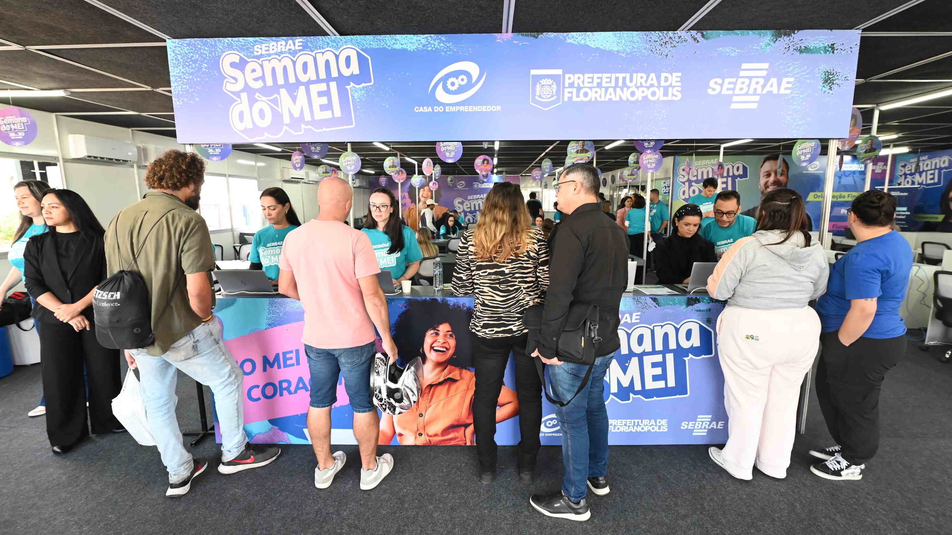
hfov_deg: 95.9
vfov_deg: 63.9
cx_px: 481
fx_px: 429
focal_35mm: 17
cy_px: 267
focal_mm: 16
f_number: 5.6
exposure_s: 1/160
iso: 2500
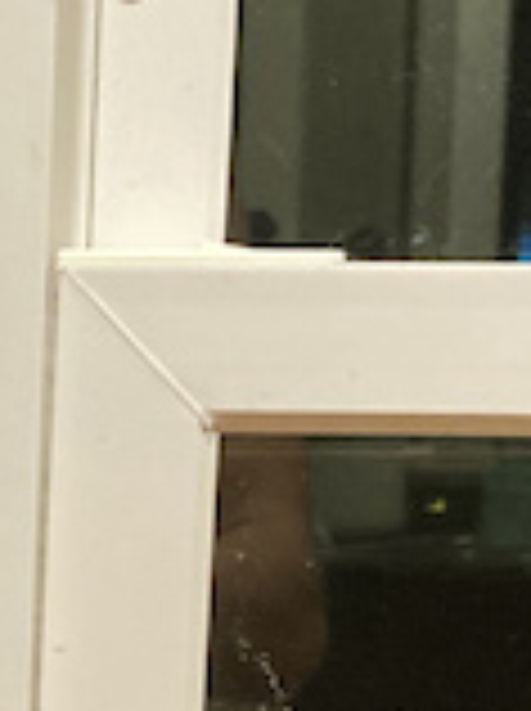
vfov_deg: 13.4
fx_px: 2912
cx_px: -436
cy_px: 958
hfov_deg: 9.9
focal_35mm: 142
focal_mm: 3.99
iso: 250
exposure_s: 1/60
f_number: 1.8
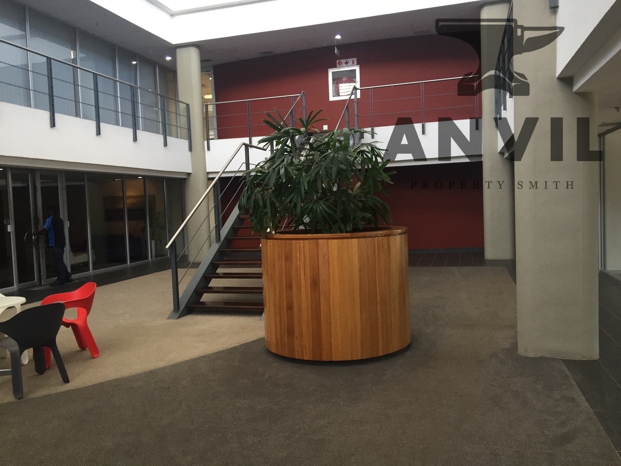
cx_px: 310
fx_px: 520
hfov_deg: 61.7
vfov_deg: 48.2
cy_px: 233
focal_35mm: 29
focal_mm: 4.15
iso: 64
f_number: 2.2
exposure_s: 1/33
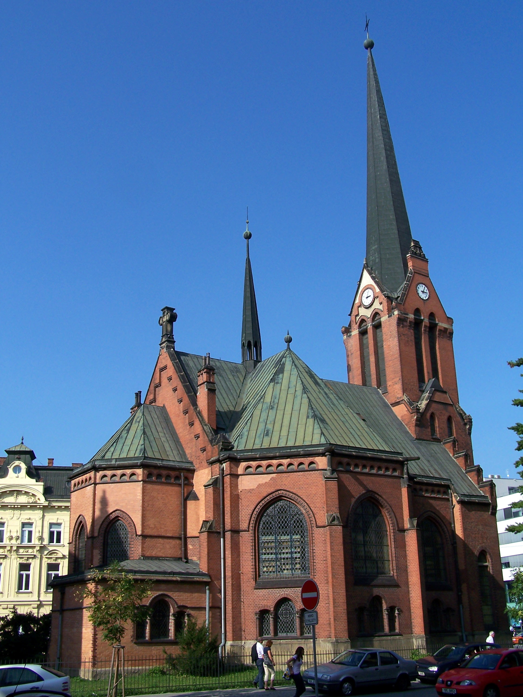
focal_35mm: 38
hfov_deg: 37.7
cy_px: 348
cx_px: 262
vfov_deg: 49.0
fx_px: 766
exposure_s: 1/640
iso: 80
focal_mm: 6.3
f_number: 5.6
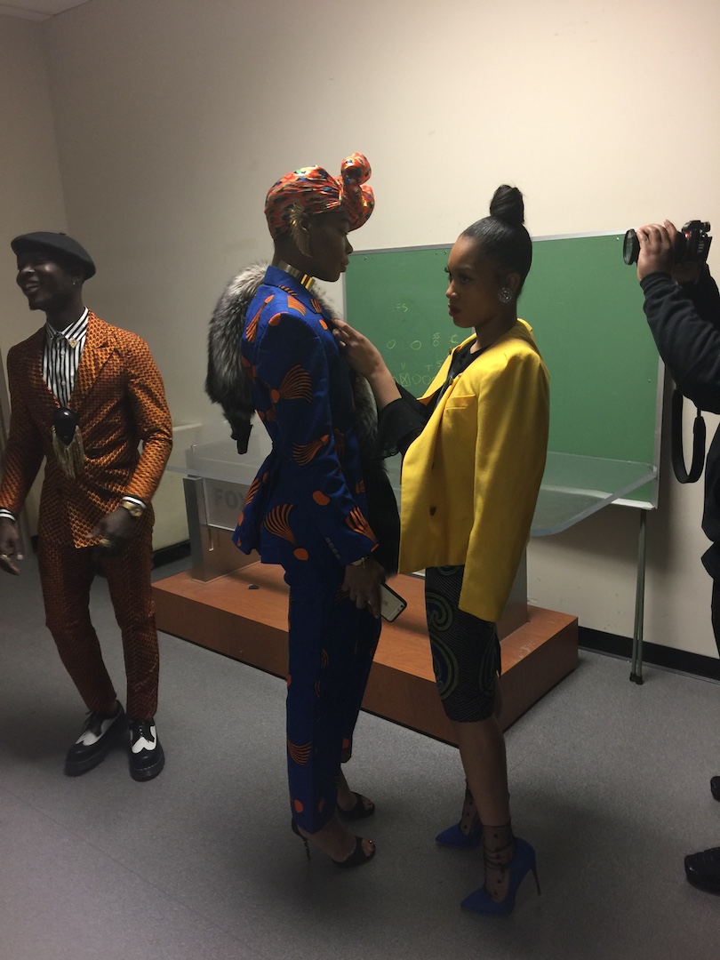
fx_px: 804
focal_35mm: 29
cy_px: 480
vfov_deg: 61.7
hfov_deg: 48.2
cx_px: 360
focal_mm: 4.15
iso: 64
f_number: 2.2
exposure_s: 1/15
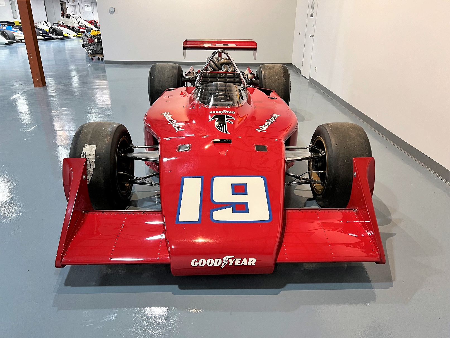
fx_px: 338
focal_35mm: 26
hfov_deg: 67.3
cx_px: 225
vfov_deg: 53.1
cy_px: 169
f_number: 1.5
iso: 320
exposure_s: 1/60
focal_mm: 5.7
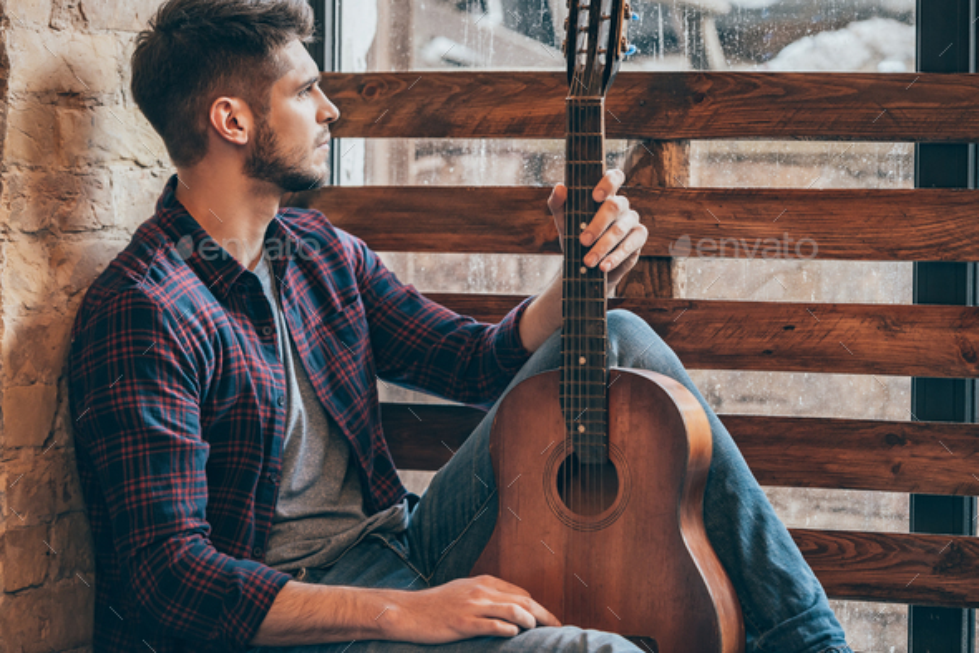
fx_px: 3319
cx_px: 490
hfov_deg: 16.8
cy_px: 326
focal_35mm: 122
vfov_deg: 11.2
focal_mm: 122
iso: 400
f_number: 3.5
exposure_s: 1/80
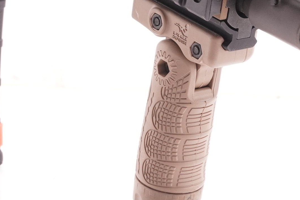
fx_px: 1634
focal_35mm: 196
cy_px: -45
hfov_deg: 10.5
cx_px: 170
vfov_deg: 7.0
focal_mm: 33
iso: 1000
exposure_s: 1/125
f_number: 5.6
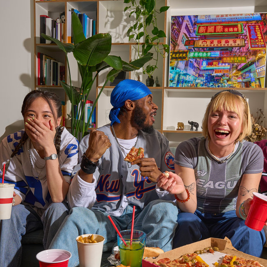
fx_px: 375
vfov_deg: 38.9
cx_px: 134
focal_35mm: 43
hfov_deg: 39.2
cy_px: 166
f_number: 7.1
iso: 400
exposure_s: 1/200
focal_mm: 33
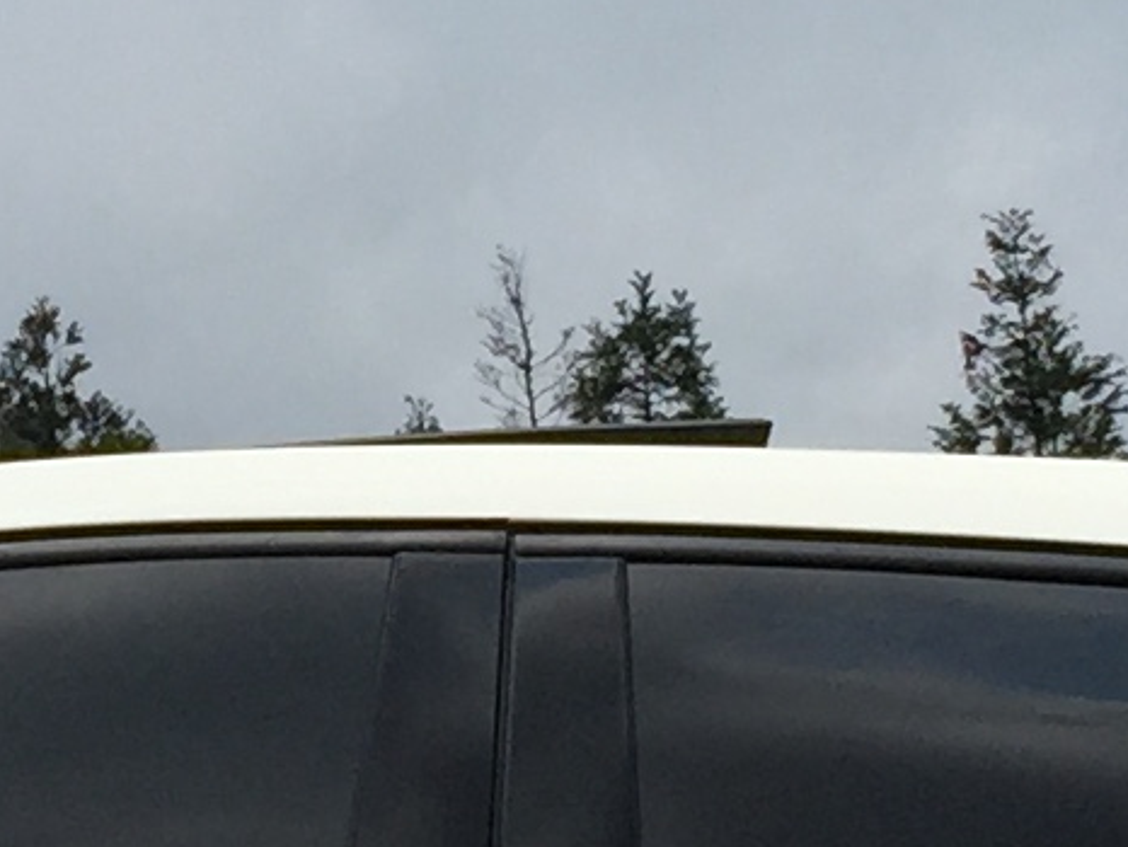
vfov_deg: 7.3
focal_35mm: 203
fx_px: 6618
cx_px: 15
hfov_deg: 9.7
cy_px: 537
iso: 32
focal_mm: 4.15
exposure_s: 1/3597
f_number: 2.2
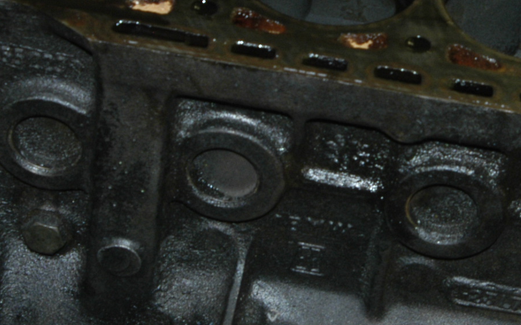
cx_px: 420
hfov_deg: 14.6
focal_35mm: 142
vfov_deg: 9.2
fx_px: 2016
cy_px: 106
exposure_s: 1/10
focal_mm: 28
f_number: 5.6
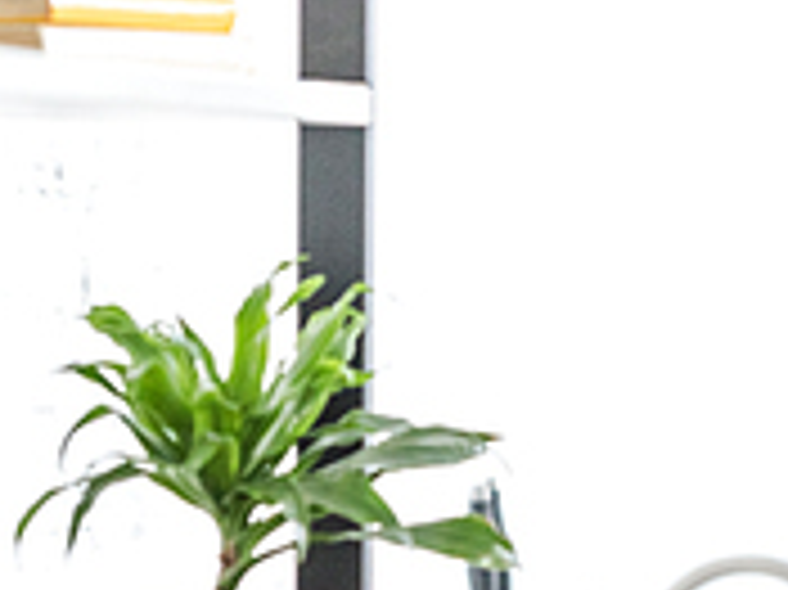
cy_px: 567
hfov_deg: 6.2
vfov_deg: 4.6
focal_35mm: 319
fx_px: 7257
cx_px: 797
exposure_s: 1/250
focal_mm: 116
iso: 800
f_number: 3.5
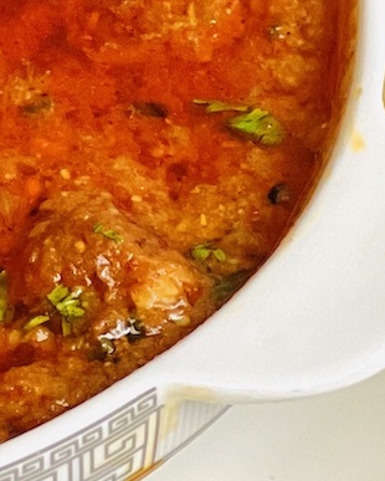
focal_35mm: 373
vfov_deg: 5.2
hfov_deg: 4.1
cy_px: -175
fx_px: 5309
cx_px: -492
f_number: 2.8
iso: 160
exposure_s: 1/121
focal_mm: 9
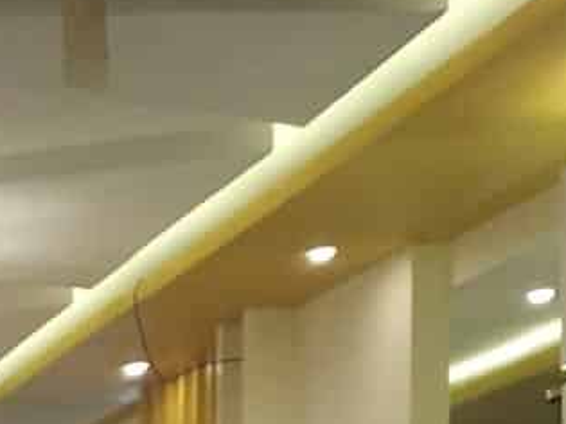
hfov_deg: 12.8
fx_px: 2157
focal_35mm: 132
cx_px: -615
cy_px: 792
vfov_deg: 10.5
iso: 151
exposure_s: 1/30
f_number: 1.8
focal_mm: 3.62
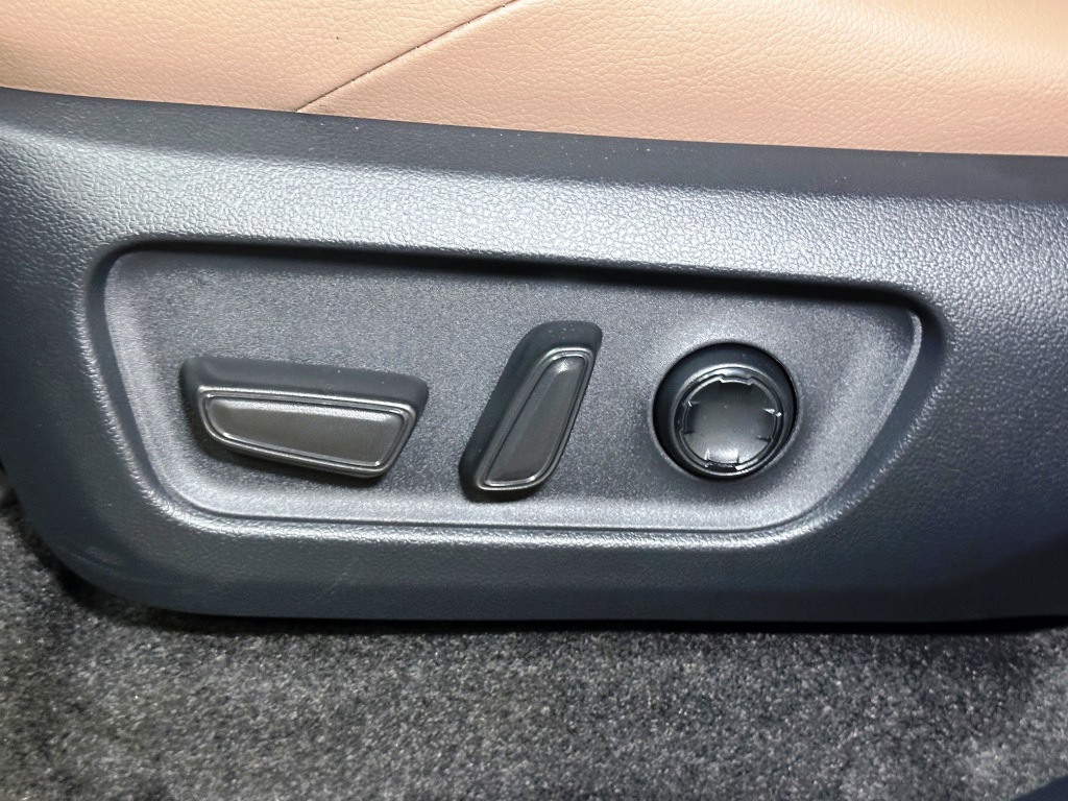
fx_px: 1481
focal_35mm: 48
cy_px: 400
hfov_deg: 39.7
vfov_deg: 30.3
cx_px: 534
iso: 500
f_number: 1.78
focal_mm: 6.86
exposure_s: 1/30
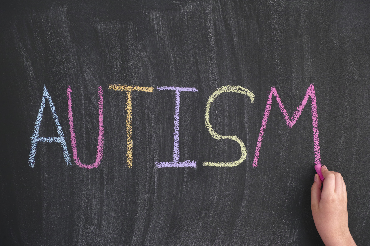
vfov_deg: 18.2
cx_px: 185
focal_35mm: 75
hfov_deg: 27.0
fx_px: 771
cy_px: 123
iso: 100
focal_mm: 50
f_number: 4
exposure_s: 1/3.33
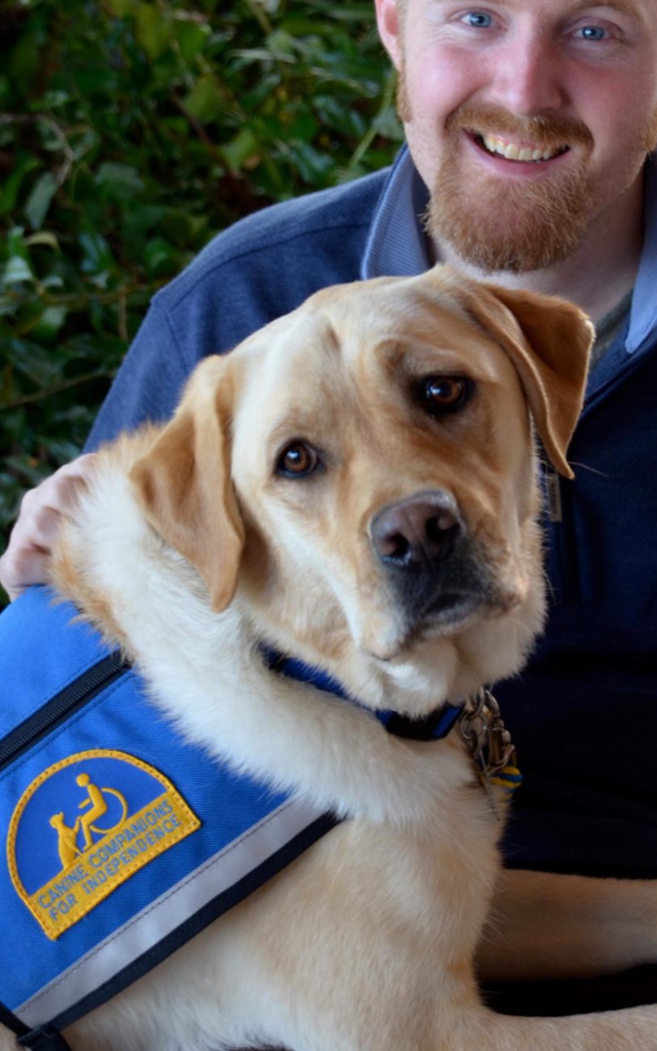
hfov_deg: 10.5
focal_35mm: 125
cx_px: 361
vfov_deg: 16.7
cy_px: 449
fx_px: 3581
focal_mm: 42
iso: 400
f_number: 4.8
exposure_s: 1/80
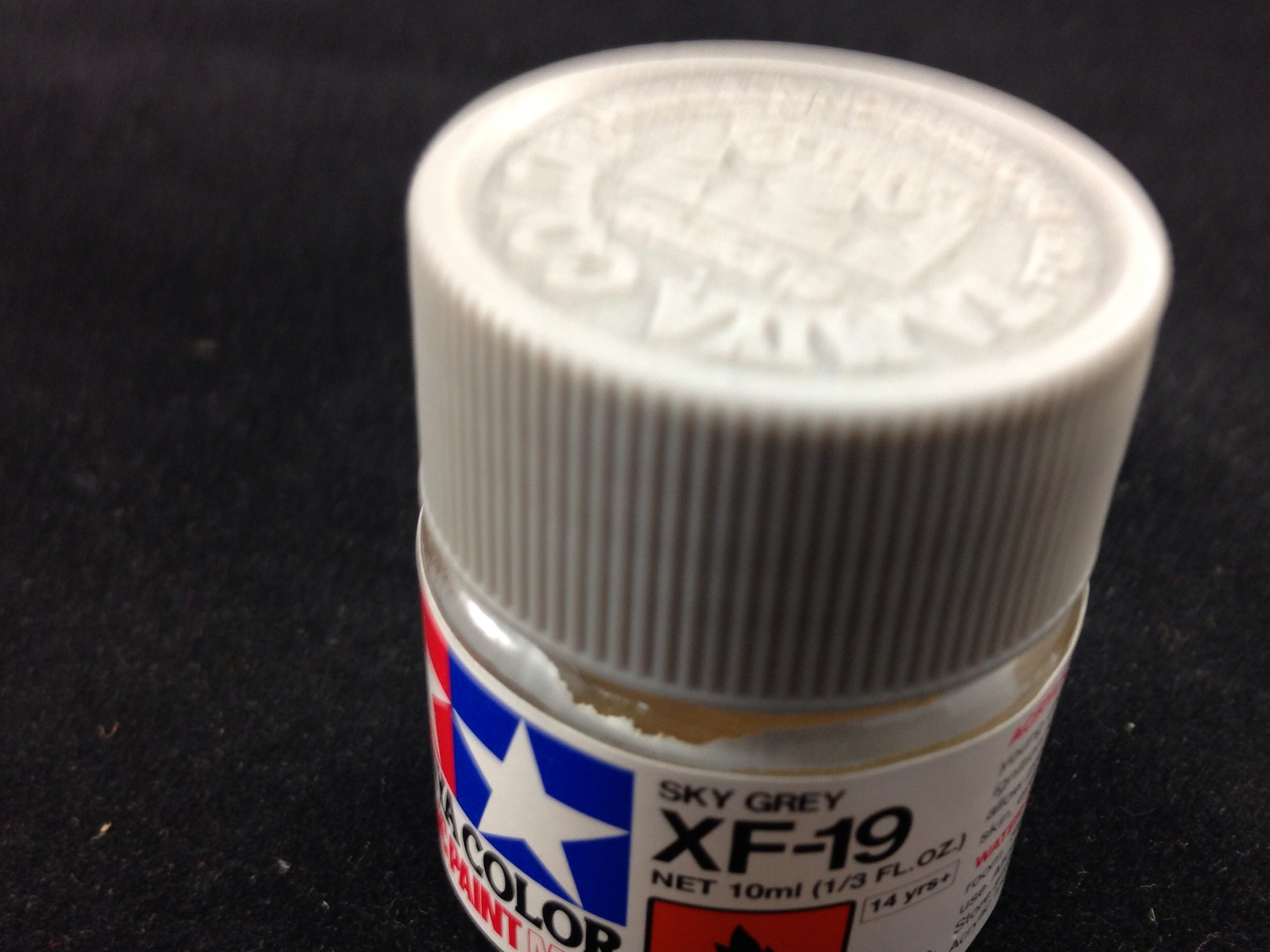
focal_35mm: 41
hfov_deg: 45.6
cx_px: 739
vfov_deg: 35.0
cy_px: 559
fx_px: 1504
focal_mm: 4.13
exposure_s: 1/20
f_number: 2.4
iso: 64
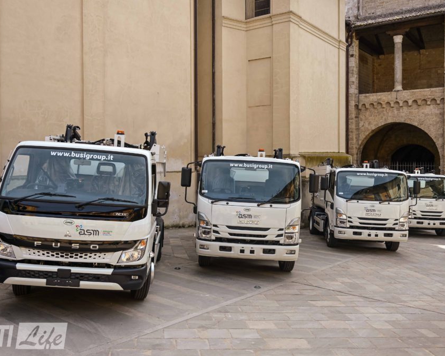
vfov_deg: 44.5
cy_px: 179
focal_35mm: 33
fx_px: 435
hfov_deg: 54.2
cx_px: 224
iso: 200
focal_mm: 29
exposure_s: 1/640
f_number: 4
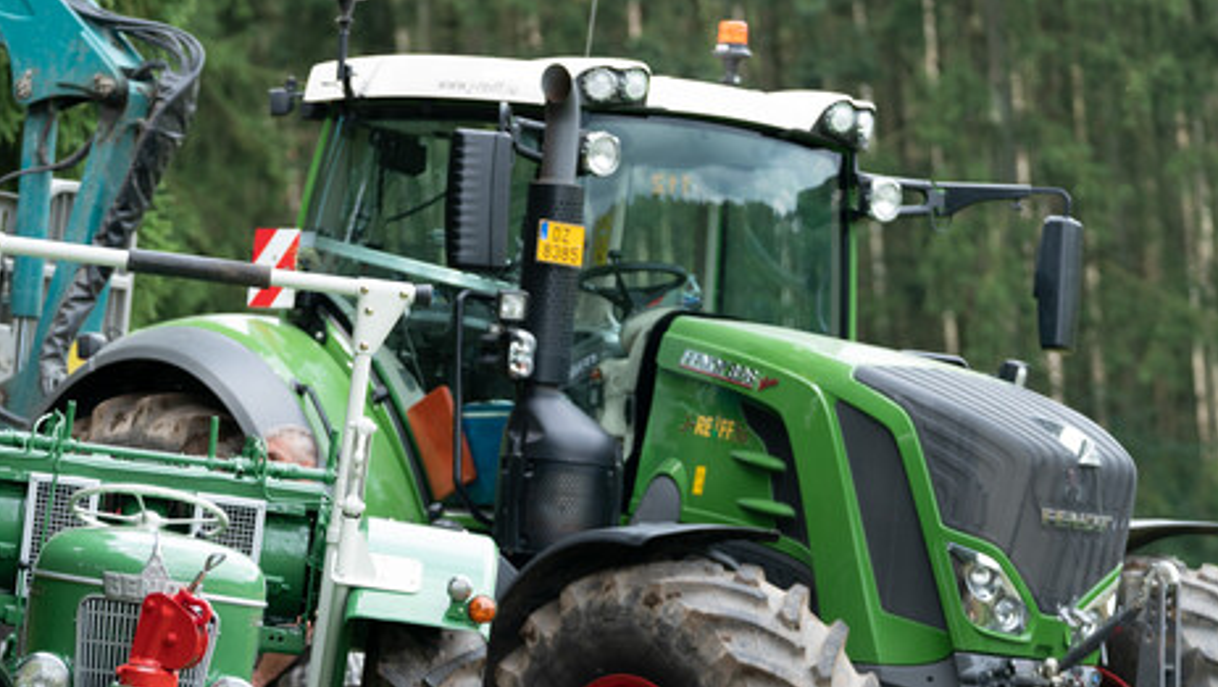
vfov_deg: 4.2
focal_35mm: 293
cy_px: 532
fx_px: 9468
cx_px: 416
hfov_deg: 7.4
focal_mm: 144
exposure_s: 1/250
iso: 160
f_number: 3.5
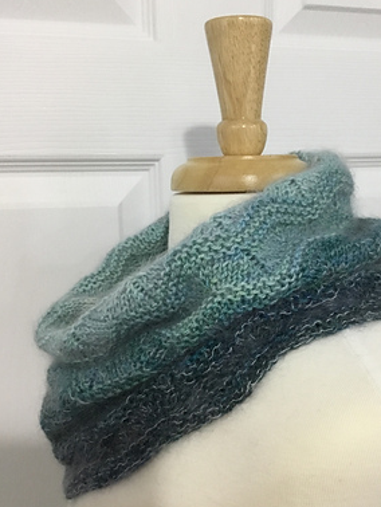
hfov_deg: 34.9
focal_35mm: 41
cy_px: 262
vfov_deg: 45.7
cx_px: 243
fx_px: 601
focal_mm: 3.3
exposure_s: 1/30
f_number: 2.4
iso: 160
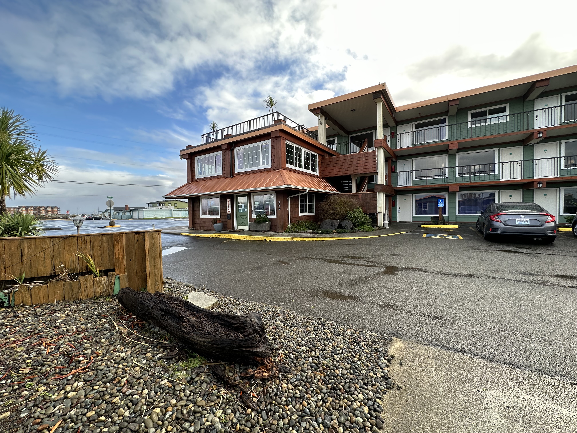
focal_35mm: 14
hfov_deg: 102.1
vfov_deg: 85.7
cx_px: 288
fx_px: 233
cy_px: 216
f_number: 2.2
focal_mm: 2.22
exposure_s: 1/344
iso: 40
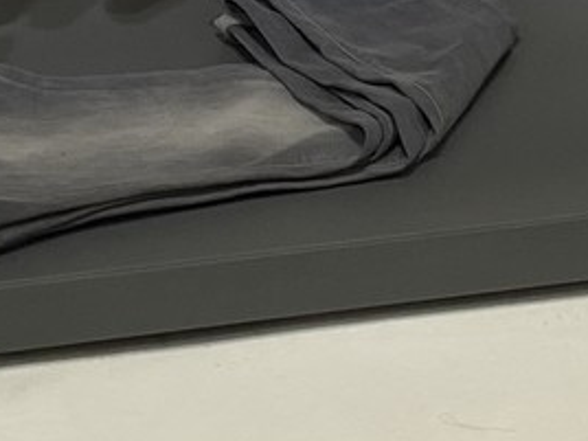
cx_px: 691
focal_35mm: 194
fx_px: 3295
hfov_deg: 10.1
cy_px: -1137
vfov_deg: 6.6
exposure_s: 1/121
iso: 40
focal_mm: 4.25
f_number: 1.8
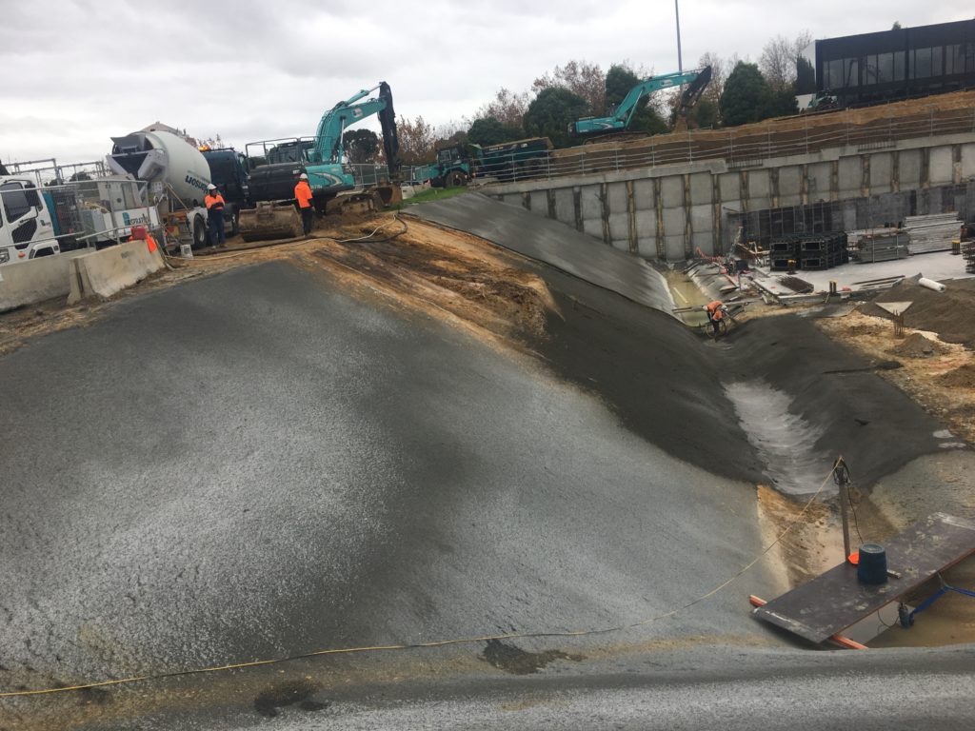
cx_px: 488
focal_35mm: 29
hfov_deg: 61.7
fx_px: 817
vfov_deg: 48.2
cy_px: 366
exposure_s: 1/392
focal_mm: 4.15
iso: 25
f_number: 2.2
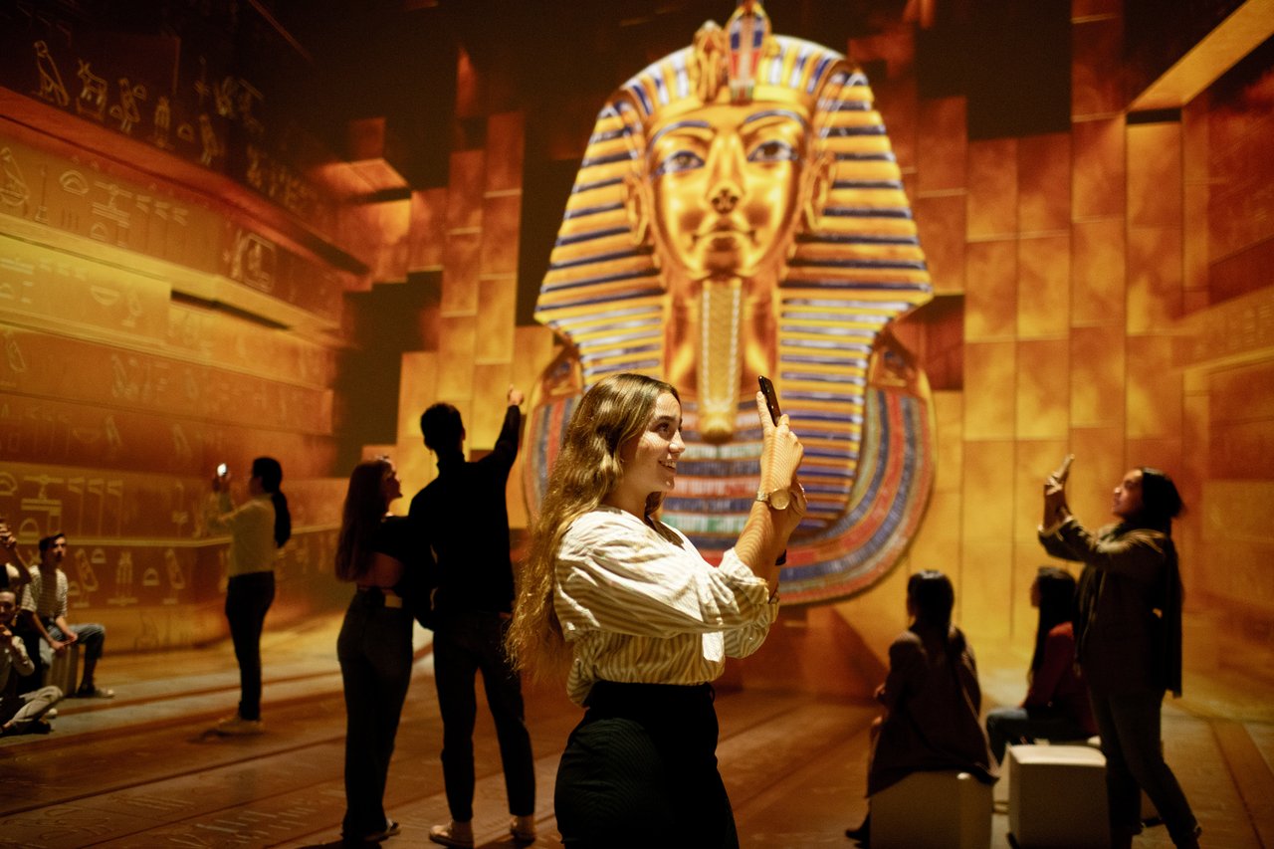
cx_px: 637
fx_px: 1238
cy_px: 424
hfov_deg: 54.4
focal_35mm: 35
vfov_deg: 37.8
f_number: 2
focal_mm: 35
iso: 3200
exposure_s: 1/160
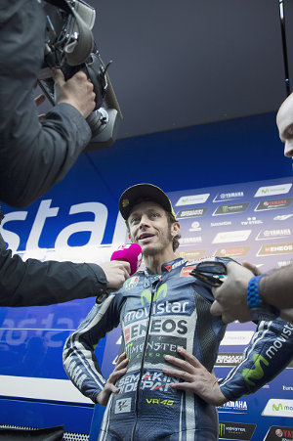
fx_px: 391
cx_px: 146
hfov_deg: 41.1
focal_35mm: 32
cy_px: 220
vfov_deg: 58.8
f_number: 4
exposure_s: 1/160
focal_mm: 32
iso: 1600
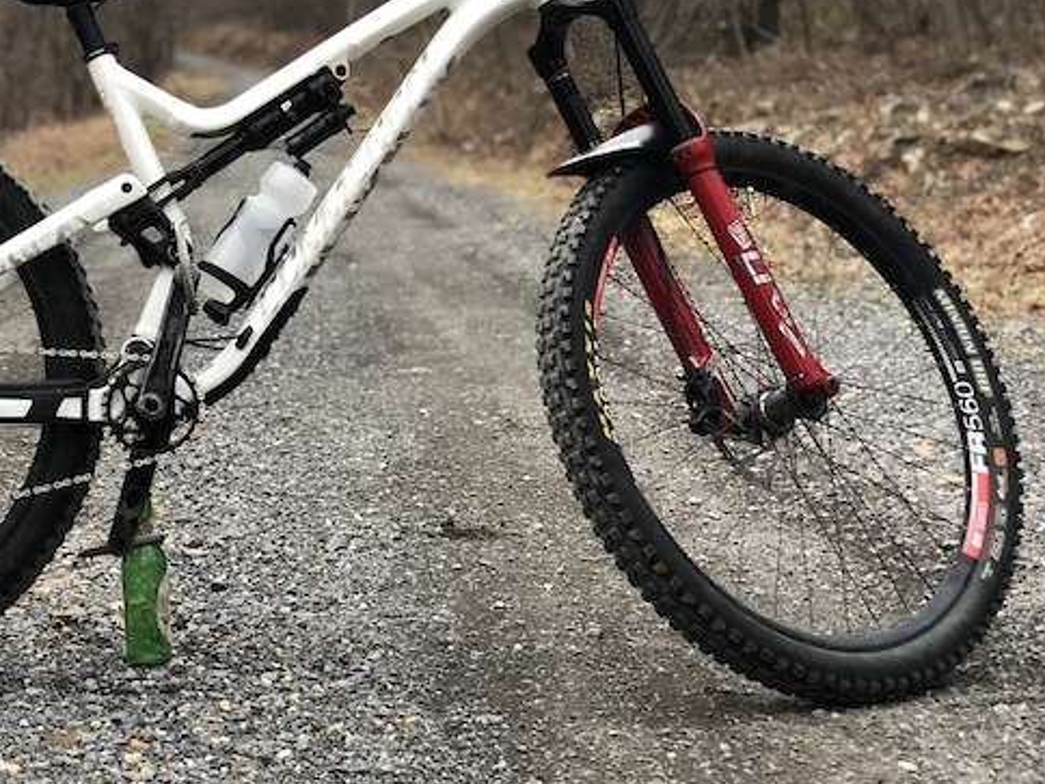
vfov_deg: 17.1
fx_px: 2596
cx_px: 242
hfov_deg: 22.5
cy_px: 222
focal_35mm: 86
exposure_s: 1/60
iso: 50
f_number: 2.4
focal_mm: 6
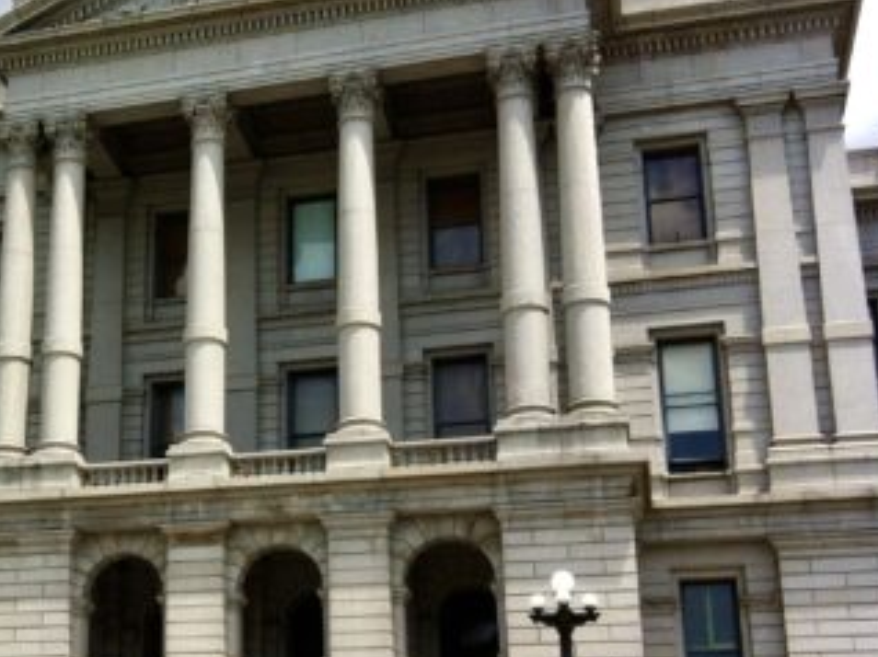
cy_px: 475
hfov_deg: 28.4
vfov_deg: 22.1
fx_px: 1673
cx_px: 110
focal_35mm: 66
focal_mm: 3.85
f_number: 2.8
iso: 80
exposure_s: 1/1005
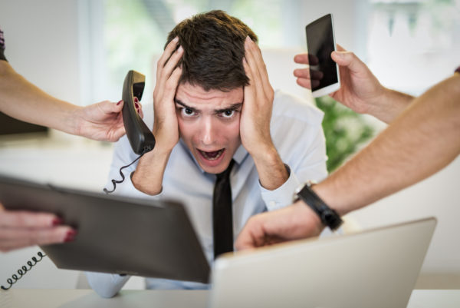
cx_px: 230
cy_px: 154
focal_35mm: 50
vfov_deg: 27.0
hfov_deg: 39.6
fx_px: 639
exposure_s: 1/80
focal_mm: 50
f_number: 1.4
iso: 200
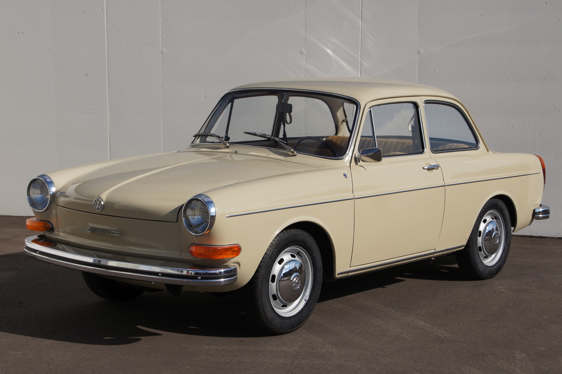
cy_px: 187
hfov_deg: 27.0
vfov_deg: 18.1
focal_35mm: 75
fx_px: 1170
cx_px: 281
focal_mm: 50
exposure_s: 1/500
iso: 100
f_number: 7.1
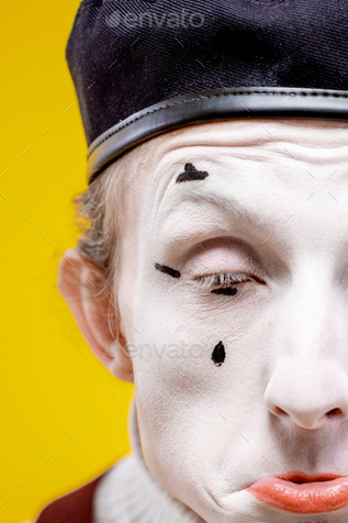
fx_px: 2292
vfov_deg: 13.0
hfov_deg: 8.6
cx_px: 316
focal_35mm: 158
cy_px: 341
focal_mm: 85
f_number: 4
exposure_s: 1/200
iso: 125
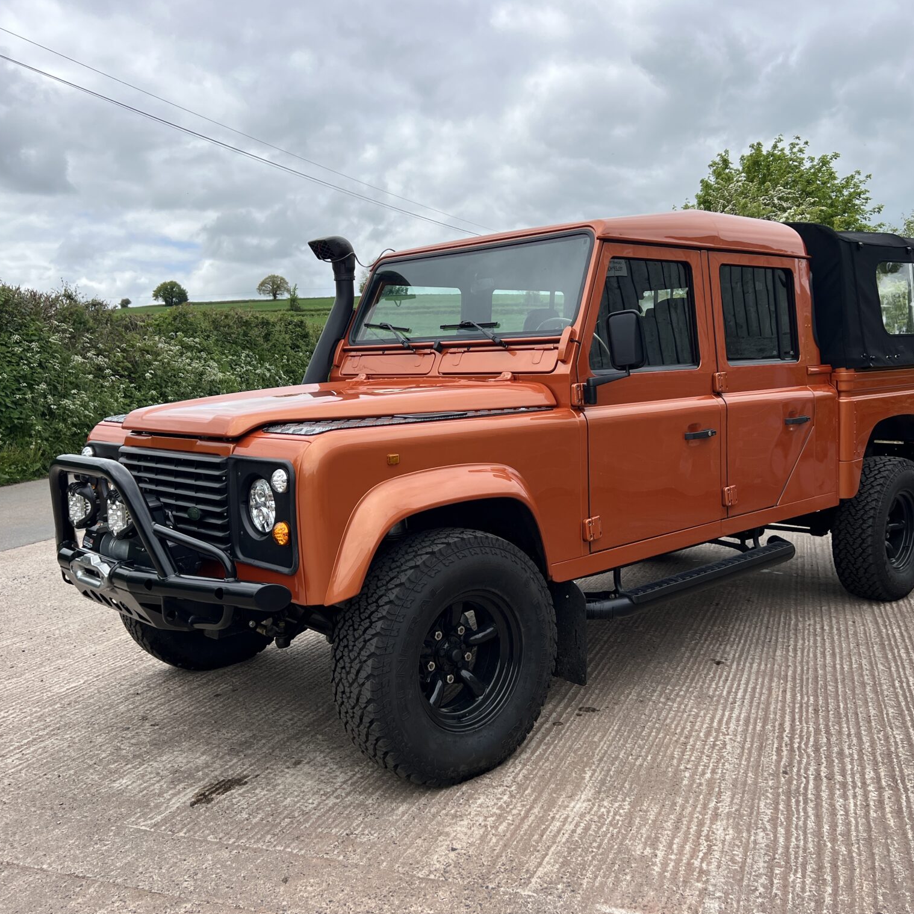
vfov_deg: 52.5
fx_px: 926
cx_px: 482
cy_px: 460
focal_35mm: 31
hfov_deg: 52.5
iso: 50
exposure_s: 1/3165
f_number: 1.5
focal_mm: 5.7
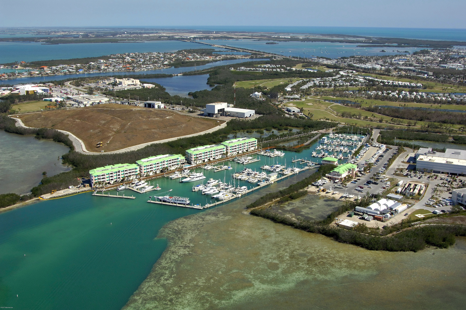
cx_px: 233
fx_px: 543
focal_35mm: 42
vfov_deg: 31.8
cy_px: 155
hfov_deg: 46.4
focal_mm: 28
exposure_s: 1/1000
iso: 400
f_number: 9
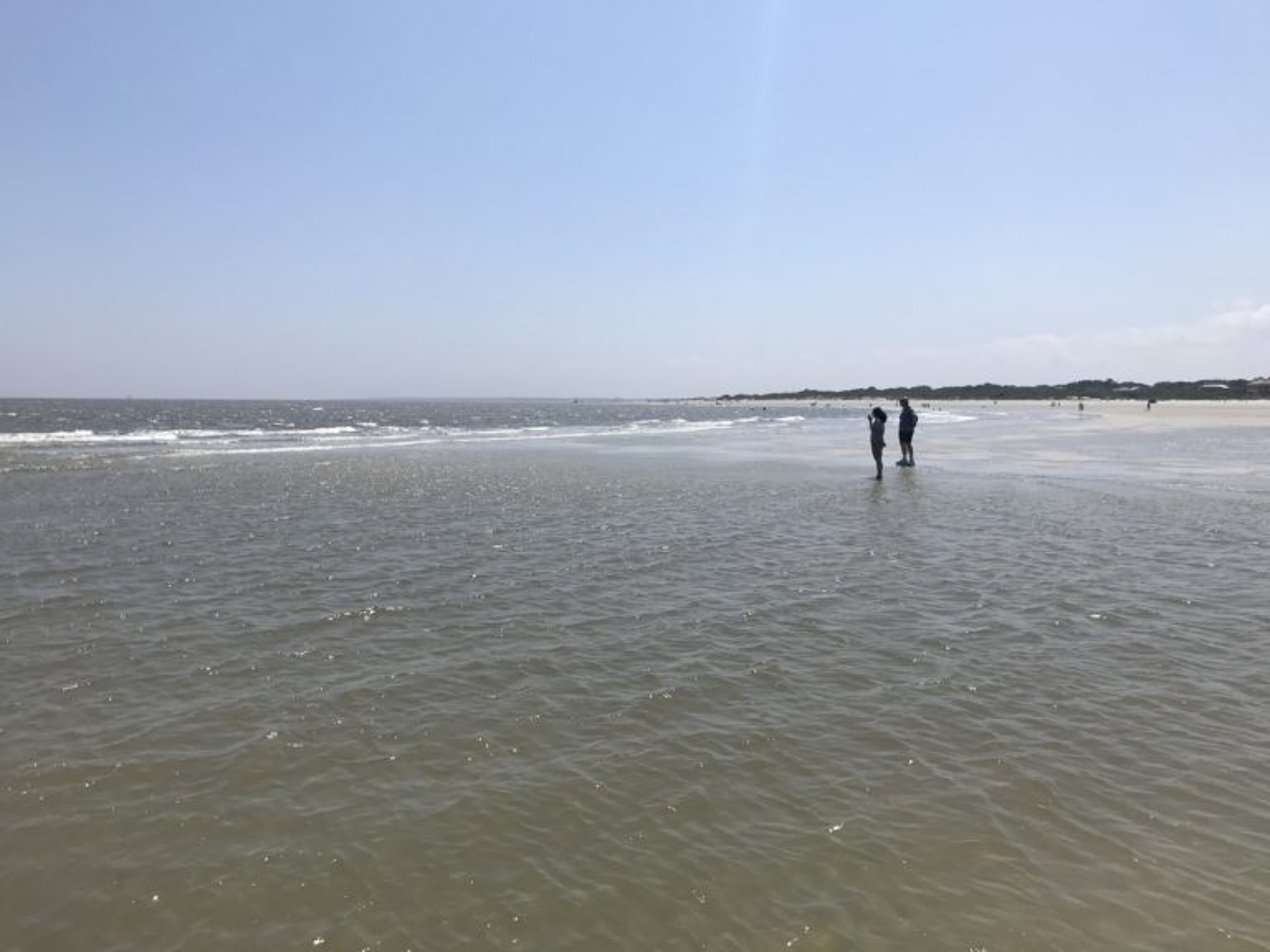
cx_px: 635
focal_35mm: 28
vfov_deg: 49.7
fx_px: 1027
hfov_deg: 63.4
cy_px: 476
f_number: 1.8
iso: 20
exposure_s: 1/5988
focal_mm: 3.99
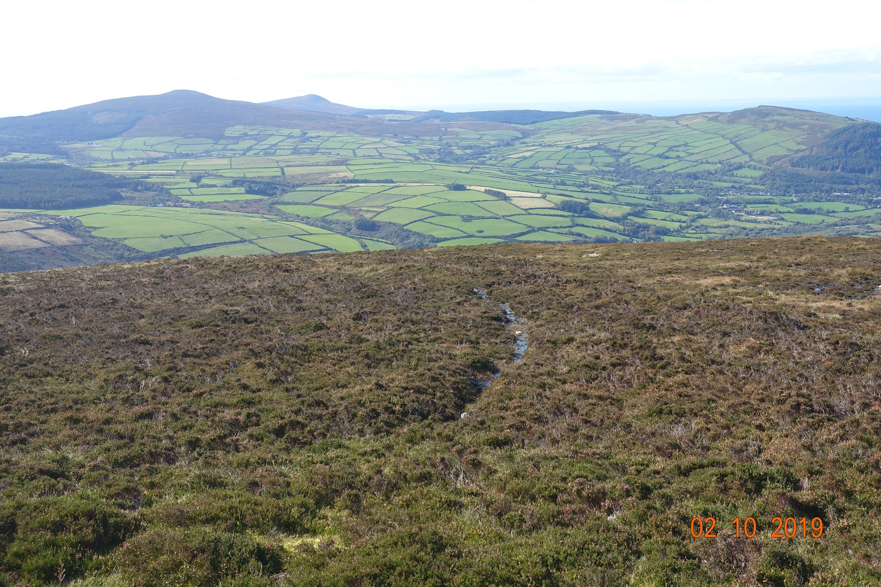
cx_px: 440
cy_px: 294
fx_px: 1003
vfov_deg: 32.6
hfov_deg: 47.4
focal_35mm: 41
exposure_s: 1/200
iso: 125
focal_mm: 15.1
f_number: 5.6
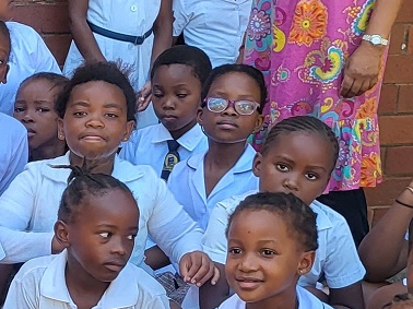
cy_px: 355
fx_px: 1514
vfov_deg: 11.5
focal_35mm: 127
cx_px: -243
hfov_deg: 14.3
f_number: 1.8
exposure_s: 1/188
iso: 40
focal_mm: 5
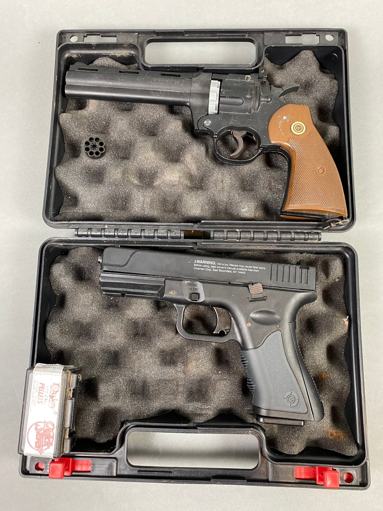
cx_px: 192
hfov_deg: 53.1
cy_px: 256
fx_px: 384
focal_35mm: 26
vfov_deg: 67.3
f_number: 1.8
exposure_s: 1/60
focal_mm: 4.25
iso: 200
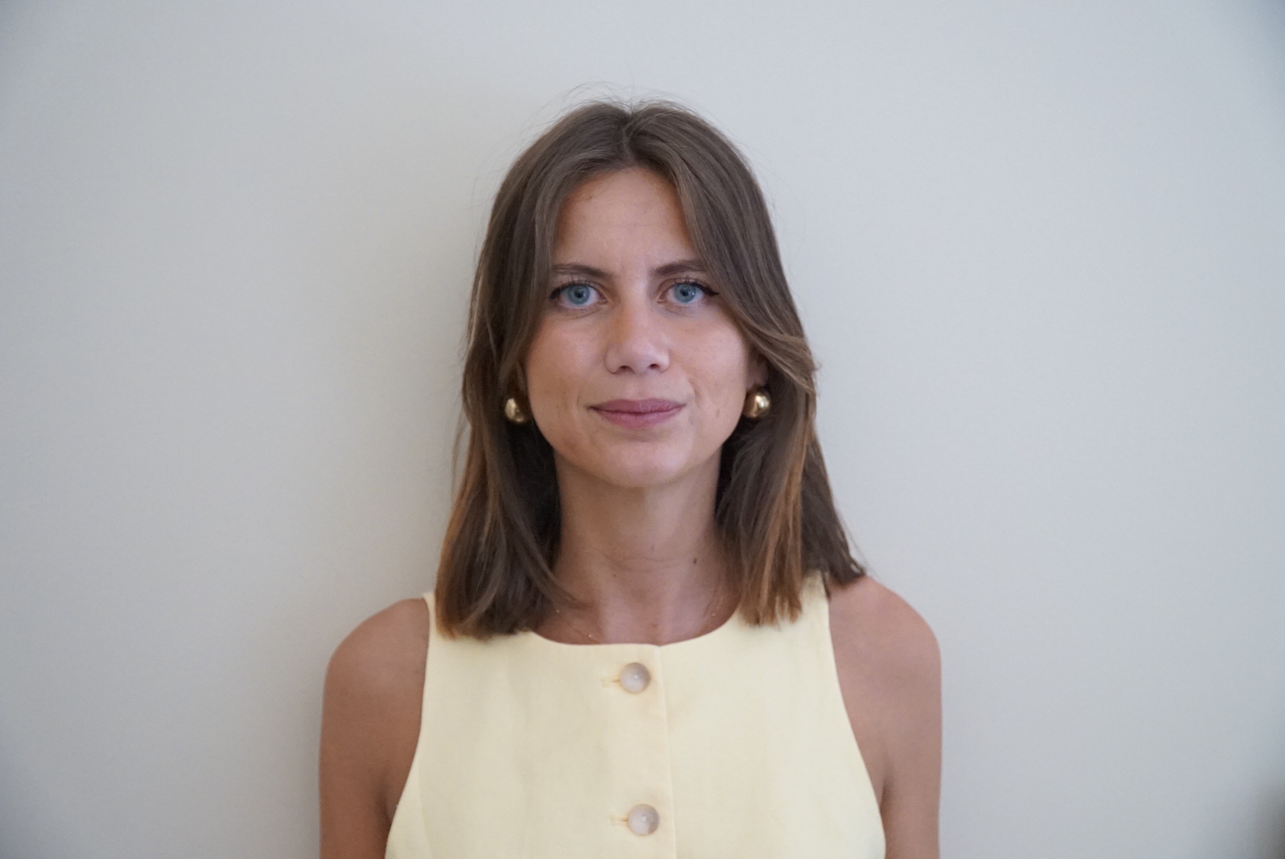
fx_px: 1857
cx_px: 642
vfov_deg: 26.0
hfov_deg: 38.2
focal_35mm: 52
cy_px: 430
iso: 4000
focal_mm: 35
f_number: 4
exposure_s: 1/160
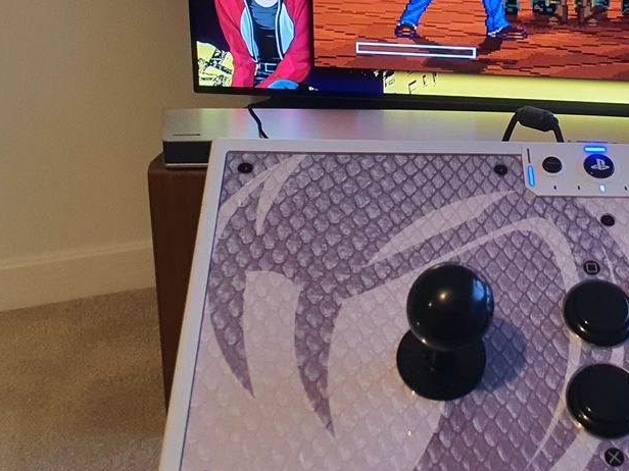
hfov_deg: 33.9
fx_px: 981
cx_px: 550
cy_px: 73
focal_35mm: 54
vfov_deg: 26.4
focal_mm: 4.3
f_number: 2.4
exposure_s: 1/60
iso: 200
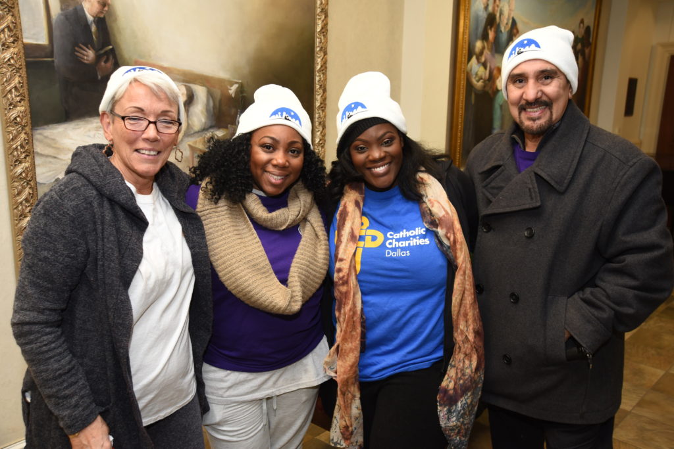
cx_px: 337
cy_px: 224
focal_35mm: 34
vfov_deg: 38.9
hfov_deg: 55.8
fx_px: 637
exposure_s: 1/80
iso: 1000
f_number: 7.1
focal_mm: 34
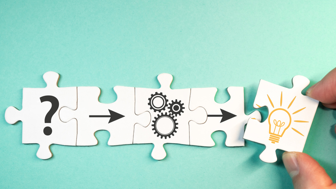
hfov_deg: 54.0
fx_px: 330
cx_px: 168
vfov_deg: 31.9
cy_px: 113
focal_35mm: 37
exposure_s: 1/80
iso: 200
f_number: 8
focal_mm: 35
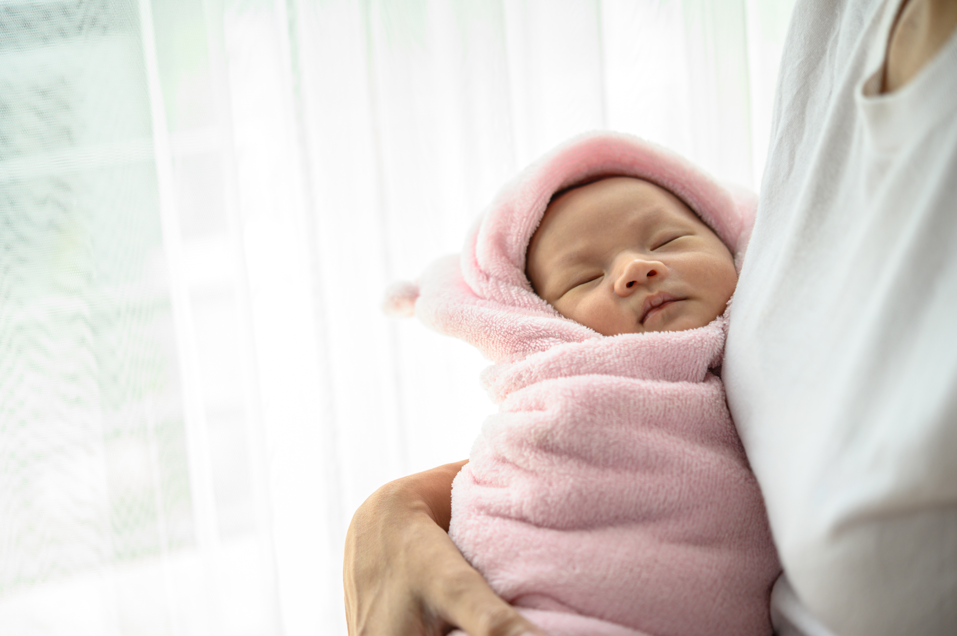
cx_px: 478
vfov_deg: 22.6
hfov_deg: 33.4
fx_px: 1594
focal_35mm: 60
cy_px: 318
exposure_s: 1/320
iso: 320
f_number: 3
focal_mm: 60
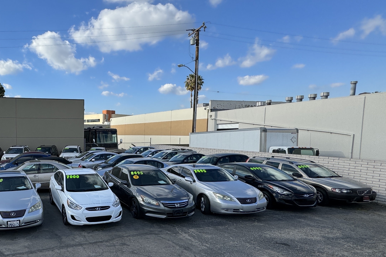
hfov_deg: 61.0
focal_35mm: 27
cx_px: 69
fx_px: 290
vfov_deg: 47.6
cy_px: 157
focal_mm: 2.22
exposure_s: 1/1880
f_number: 2.2
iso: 50
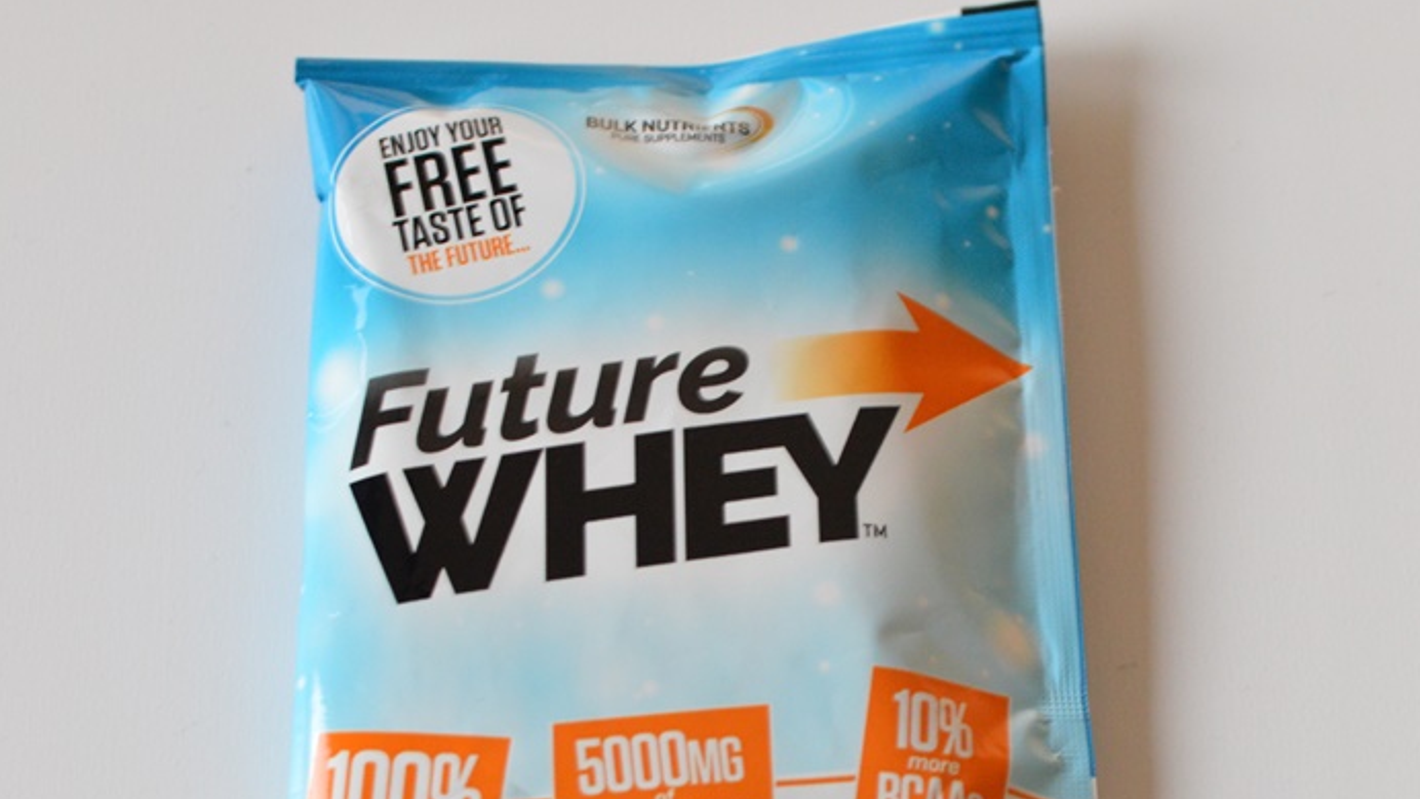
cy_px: 606
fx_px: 2699
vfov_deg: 16.7
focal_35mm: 72
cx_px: 671
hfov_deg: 29.5
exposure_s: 1/15
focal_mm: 35
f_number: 4.5
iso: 1600
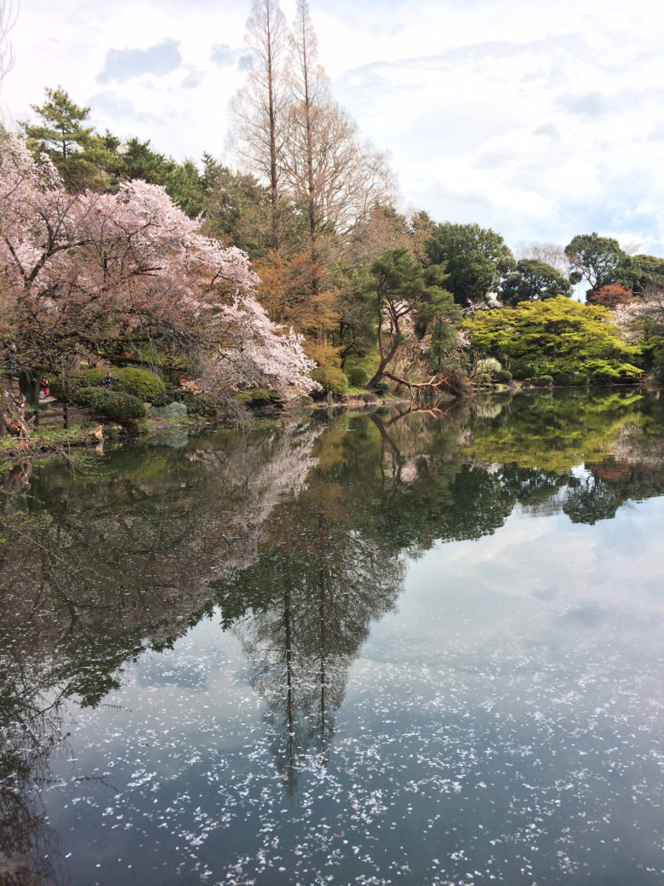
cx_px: 332
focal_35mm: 30
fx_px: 767
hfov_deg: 46.8
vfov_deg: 60.0
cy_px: 443
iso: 32
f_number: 2.2
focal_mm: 4.12
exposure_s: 1/873
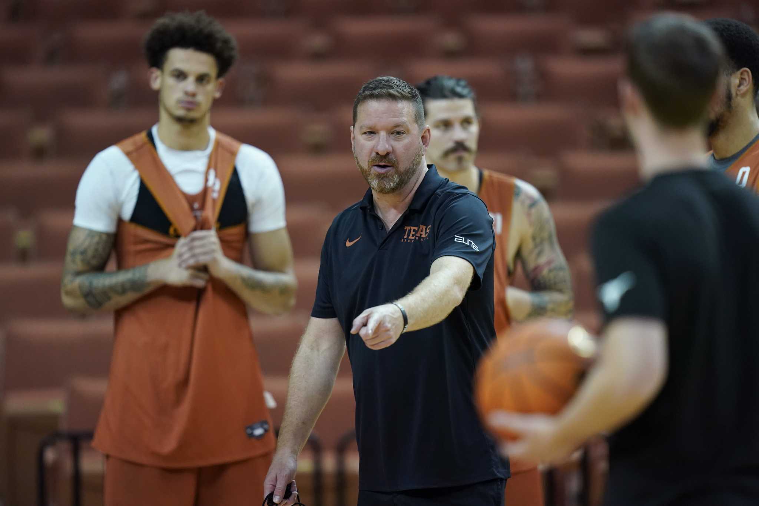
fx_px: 8432
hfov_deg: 5.2
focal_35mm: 400
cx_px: 380
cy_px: 253
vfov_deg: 3.4
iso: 3200
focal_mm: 400
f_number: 2.8
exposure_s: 1/800
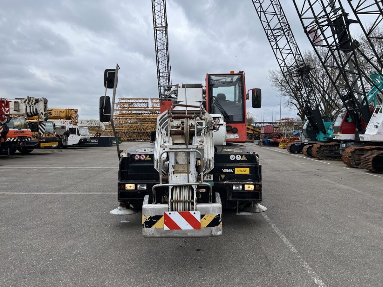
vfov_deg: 53.1
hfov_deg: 67.3
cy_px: 144
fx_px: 288
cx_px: 192
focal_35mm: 26
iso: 50
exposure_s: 1/1196
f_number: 1.5
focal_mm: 5.7
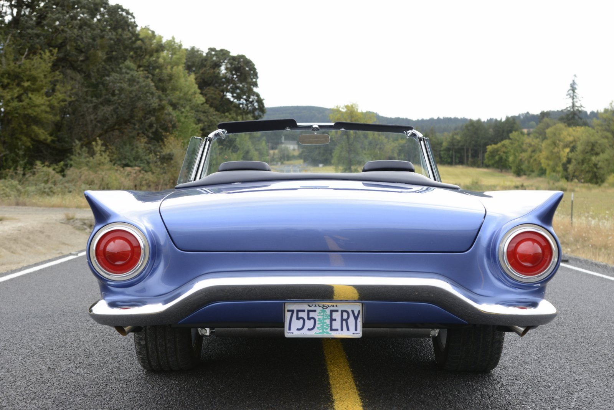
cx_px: 307
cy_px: 205
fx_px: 938
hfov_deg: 36.2
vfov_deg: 24.6
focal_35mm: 55
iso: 640
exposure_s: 1/800
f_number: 7.1
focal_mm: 55
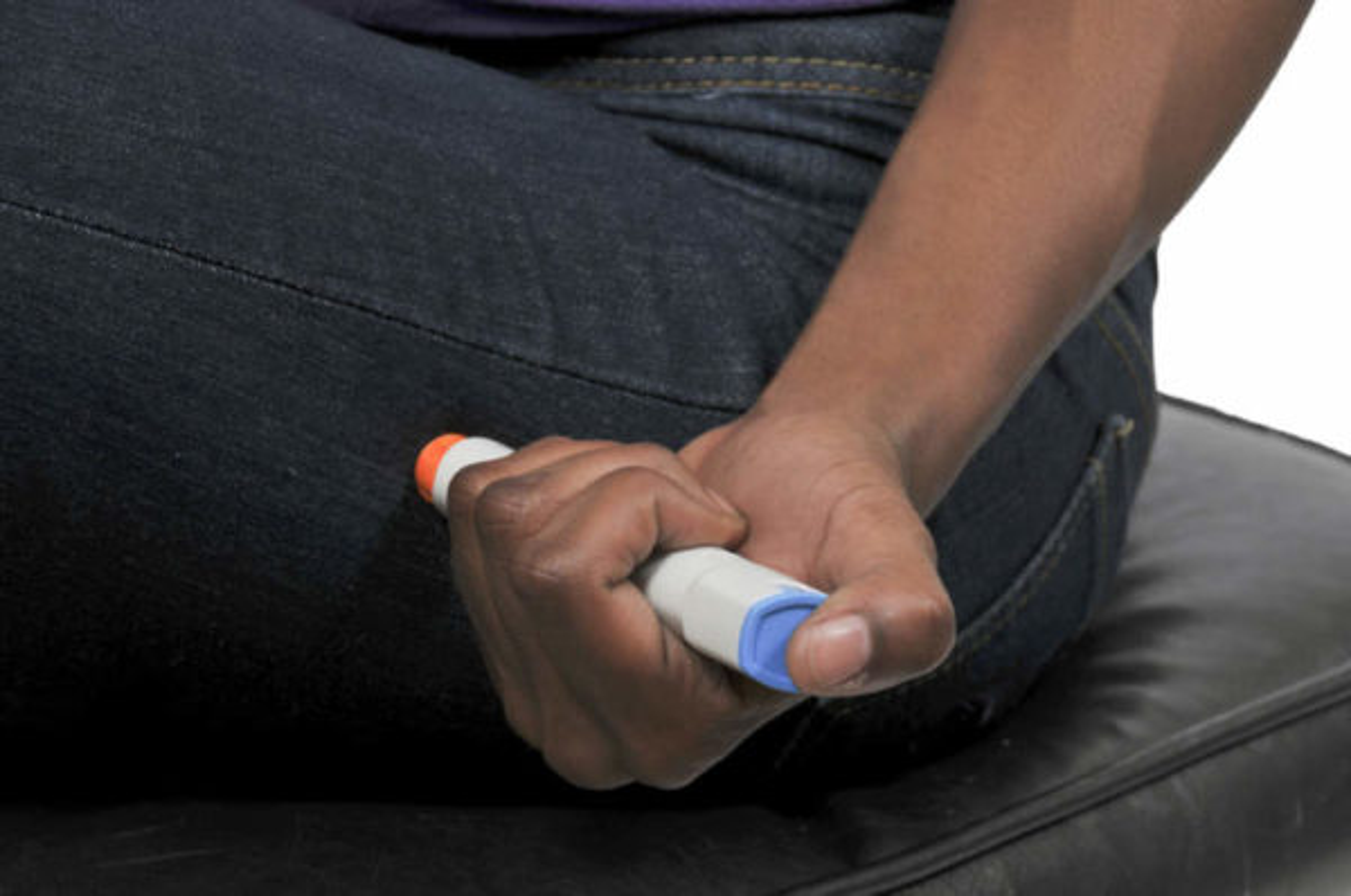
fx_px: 7306
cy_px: 448
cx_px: 676
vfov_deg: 7.0
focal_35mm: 195
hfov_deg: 10.6
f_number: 8
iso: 200
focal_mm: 130
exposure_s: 1/200
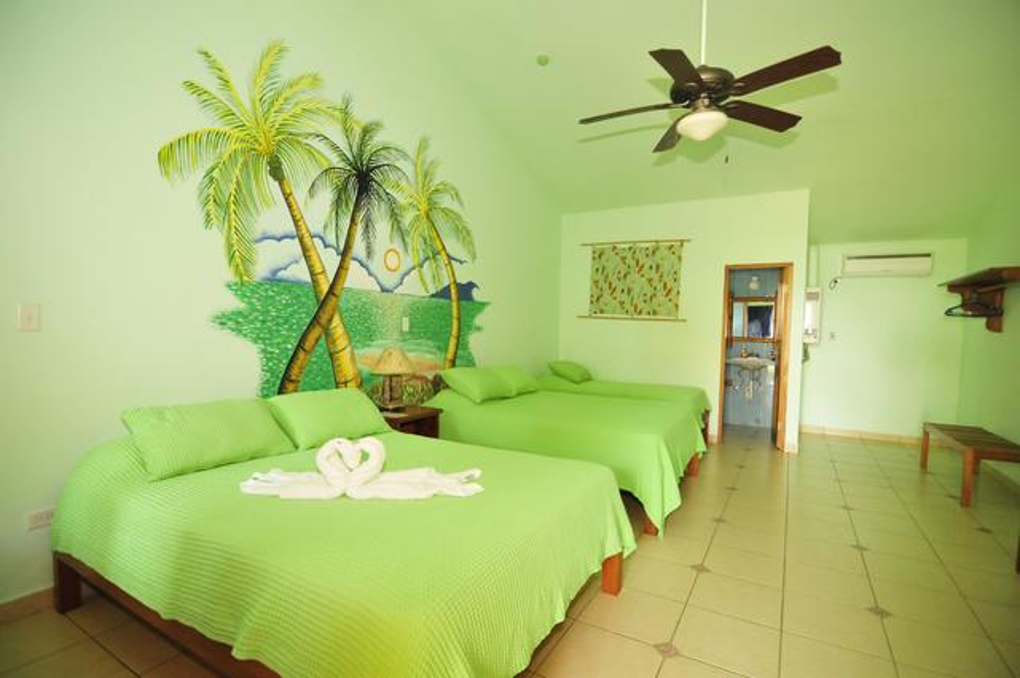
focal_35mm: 16
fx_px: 467
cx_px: 510
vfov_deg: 71.9
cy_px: 339
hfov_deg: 95.1
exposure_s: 1/125
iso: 1600
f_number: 2.8
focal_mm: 11
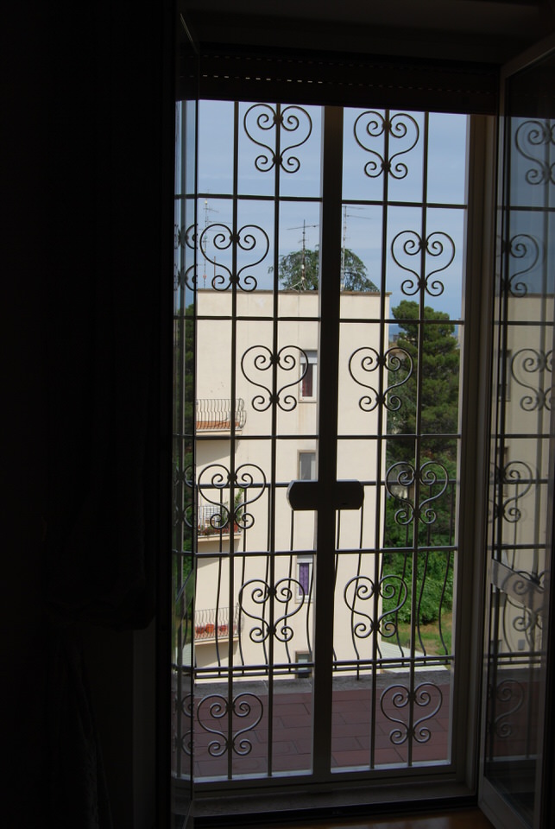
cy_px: 414
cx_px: 278
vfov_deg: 43.5
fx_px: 1037
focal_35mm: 45
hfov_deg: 30.0
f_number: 9
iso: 100
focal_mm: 30
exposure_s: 1/320
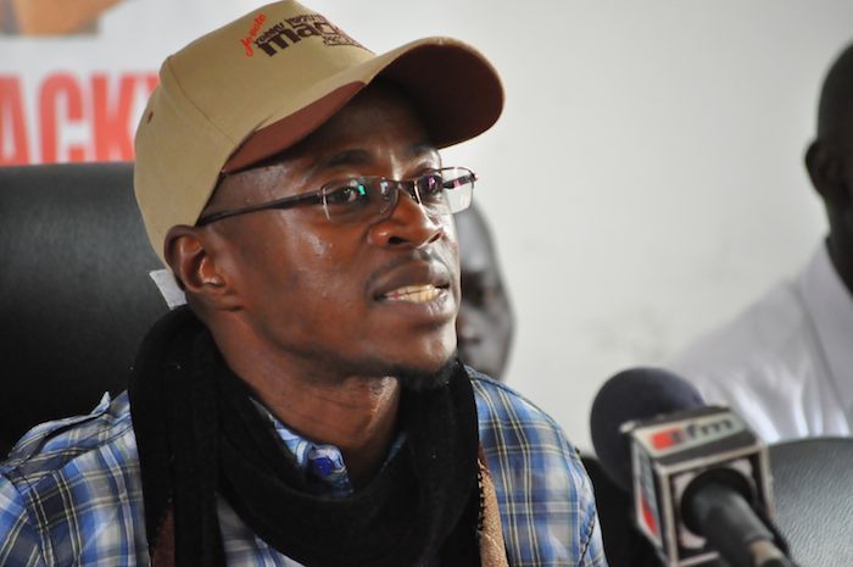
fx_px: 5325
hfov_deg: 9.2
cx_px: 426
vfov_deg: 6.1
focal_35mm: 225
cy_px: 284
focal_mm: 150
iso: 3200
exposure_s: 1/80
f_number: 5
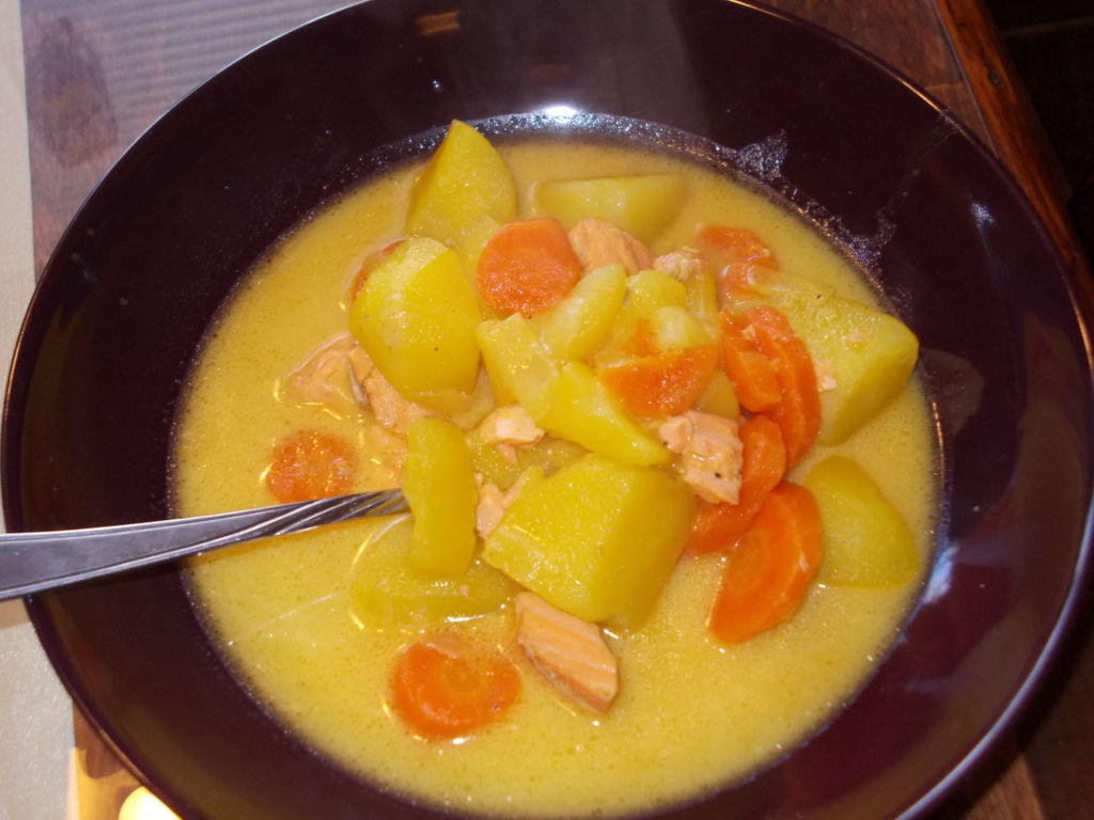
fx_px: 1612
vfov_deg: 28.6
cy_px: 410
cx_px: 547
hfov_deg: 37.5
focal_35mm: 51
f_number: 3.6
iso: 200
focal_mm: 7.2
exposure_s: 1/30
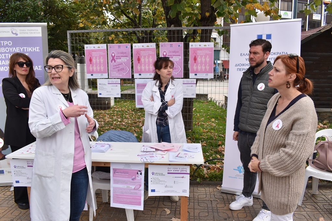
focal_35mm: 27
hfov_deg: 67.4
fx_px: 249
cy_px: 110
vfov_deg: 47.9
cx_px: 166
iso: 200
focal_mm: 18
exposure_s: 1/250
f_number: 7.1
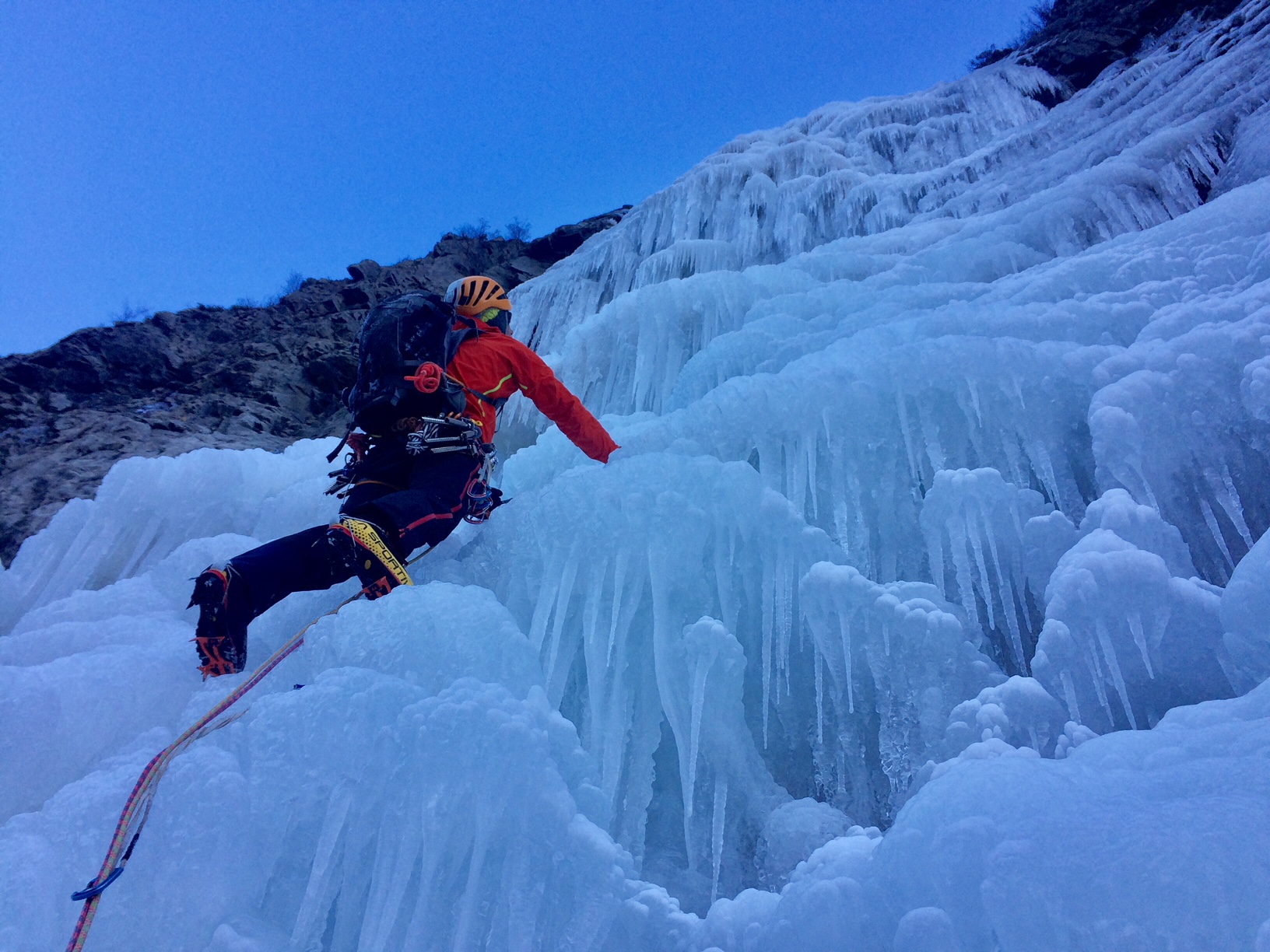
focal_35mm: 29
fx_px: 1064
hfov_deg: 61.7
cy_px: 476
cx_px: 635
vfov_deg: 48.2
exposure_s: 1/526
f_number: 2.2
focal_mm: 4.15
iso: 32
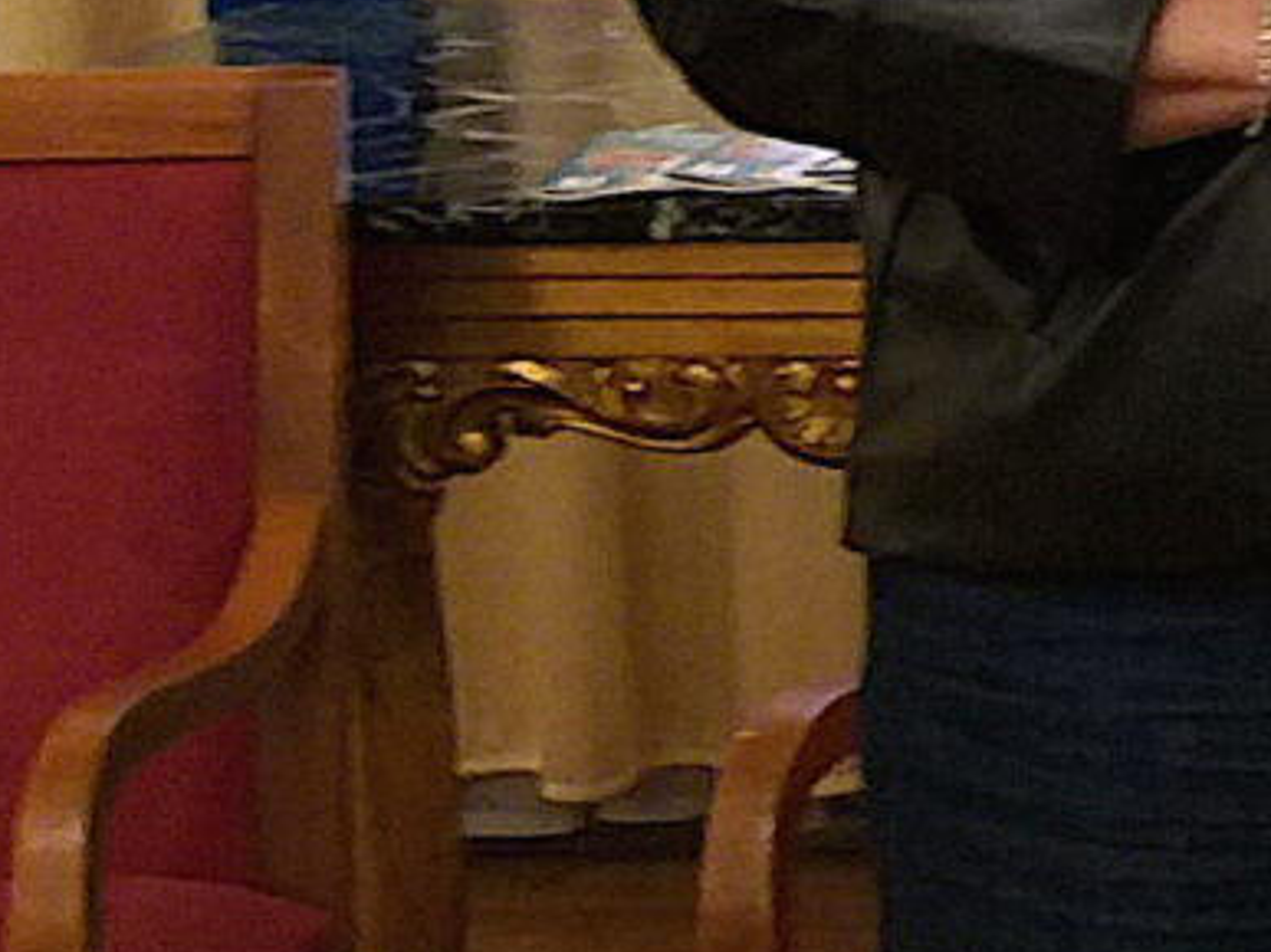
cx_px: 3636
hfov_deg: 9.4
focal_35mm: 172
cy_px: -79
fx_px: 6313
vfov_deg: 8.6
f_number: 1.7
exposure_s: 1/50
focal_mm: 3.93
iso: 50
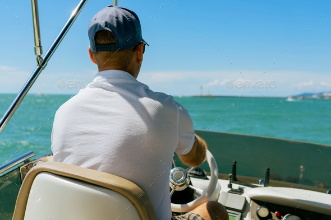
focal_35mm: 42
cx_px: 166
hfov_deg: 46.4
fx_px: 386
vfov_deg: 31.9
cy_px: 110
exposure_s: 1/1600
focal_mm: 28
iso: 125
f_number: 3.2
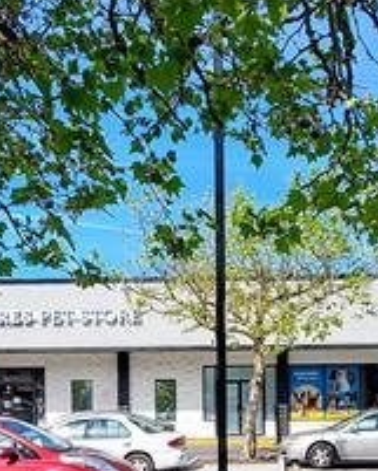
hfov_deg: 31.1
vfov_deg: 37.2
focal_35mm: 48
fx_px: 671
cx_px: 264
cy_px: 384
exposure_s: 1/1351
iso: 50
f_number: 2.2
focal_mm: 1.74
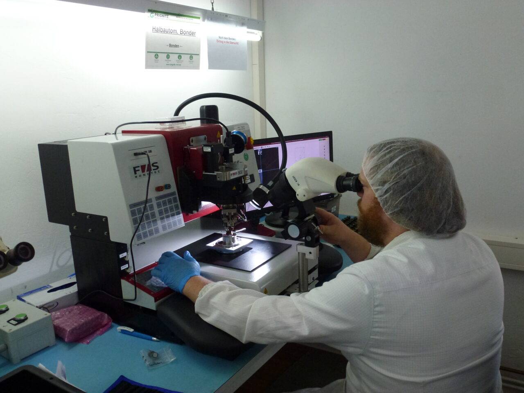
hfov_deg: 60.0
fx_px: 454
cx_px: 262
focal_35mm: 30
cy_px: 196
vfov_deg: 46.8
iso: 320
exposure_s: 1/60
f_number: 3.5
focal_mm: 5.4
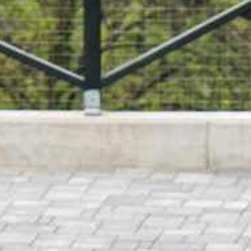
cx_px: 407
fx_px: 8925
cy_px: 733
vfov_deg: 1.6
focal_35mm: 1088
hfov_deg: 1.6
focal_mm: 110
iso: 100
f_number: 5
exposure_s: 1/160
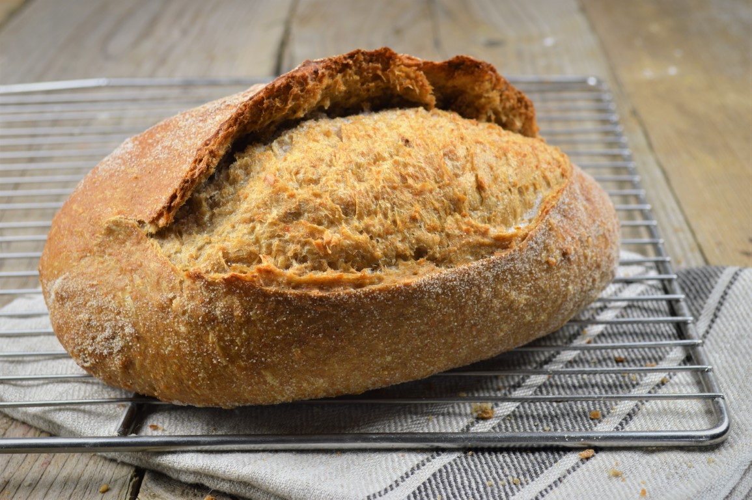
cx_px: 376
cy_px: 250
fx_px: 1127
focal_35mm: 54
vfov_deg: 25.0
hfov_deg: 36.9
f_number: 7.1
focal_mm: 36
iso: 100
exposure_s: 1/8
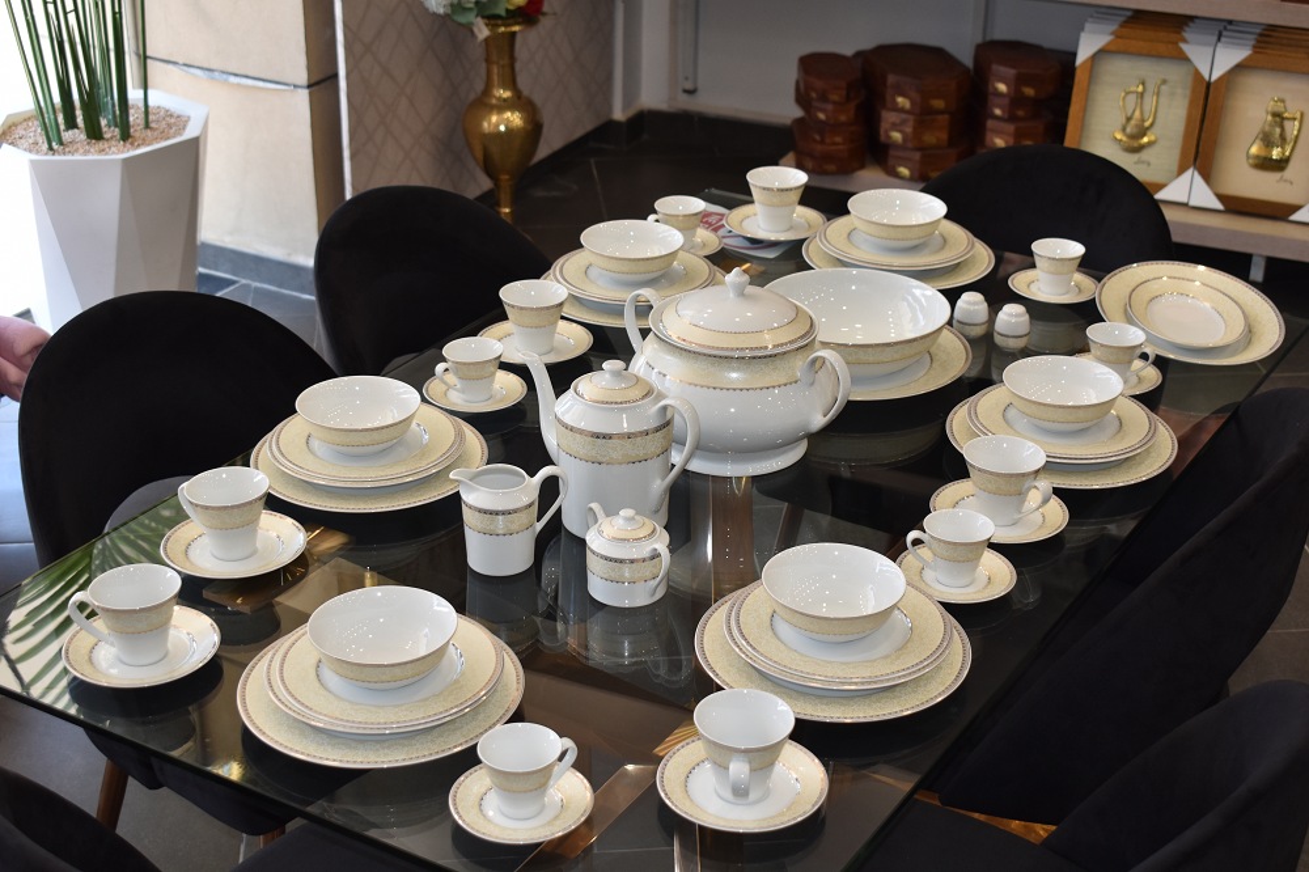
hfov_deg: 35.1
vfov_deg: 23.8
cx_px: 654
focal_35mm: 57
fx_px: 2072
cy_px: 436
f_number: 5
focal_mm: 38
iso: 400
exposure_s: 1/160
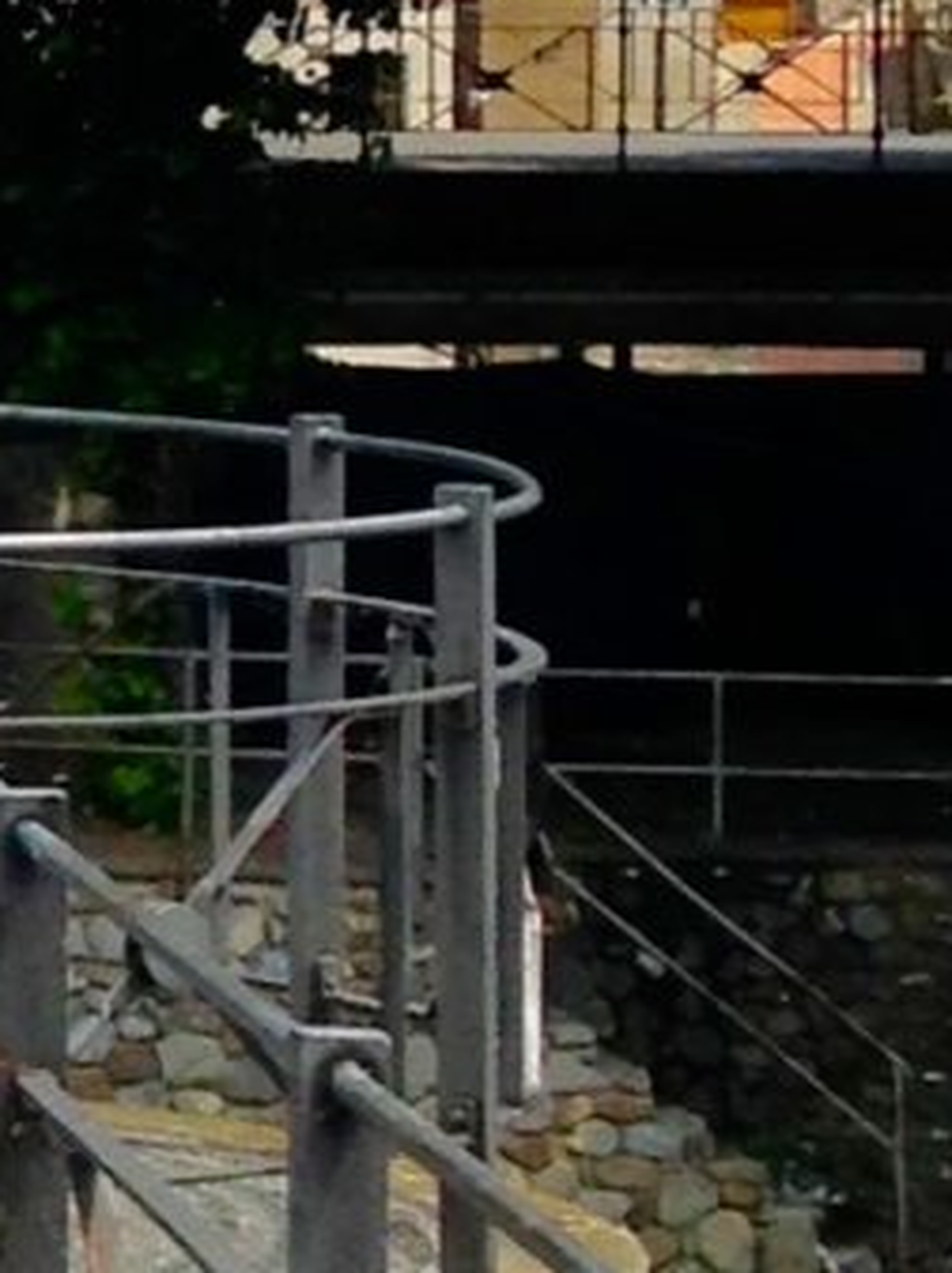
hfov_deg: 5.6
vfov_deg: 7.8
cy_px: -87
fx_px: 9221
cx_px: -1700
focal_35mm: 251
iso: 50
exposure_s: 1/1595
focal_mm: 4.12
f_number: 2.4
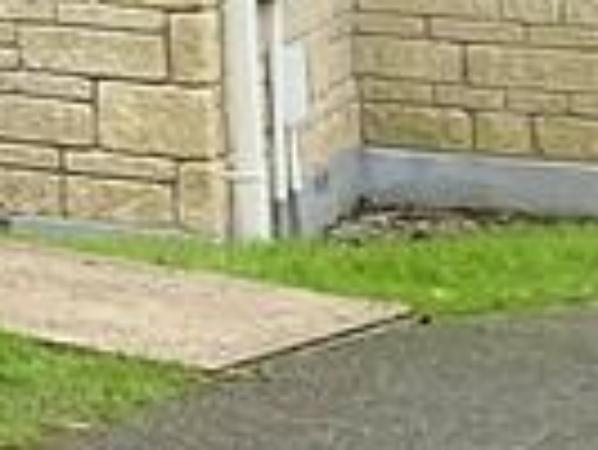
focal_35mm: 216
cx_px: -1542
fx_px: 3735
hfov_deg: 7.4
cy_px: -752
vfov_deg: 6.5
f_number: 1.8
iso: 20
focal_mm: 4
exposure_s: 1/747
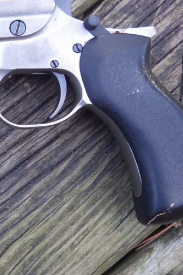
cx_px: -77
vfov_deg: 29.7
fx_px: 519
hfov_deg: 18.2
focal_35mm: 68
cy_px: 126
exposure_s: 1/50
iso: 125
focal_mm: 4.5
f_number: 2
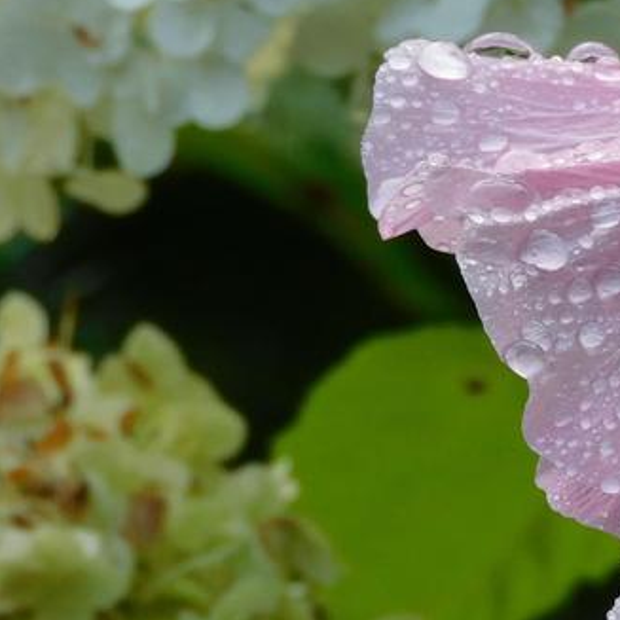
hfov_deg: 3.2
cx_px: 884
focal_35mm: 541
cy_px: 607
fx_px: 10963
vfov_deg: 3.2
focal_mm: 35.8
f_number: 5.3
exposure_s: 1/160
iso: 125
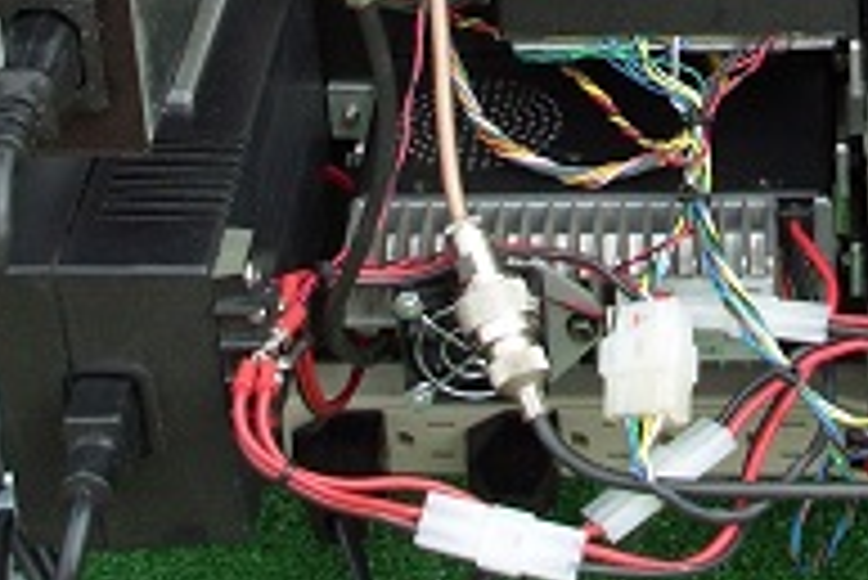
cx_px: 819
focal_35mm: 120
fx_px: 2895
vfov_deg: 11.1
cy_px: -216
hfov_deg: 16.8
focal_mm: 6.3
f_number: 2.9
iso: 50
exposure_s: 1/313
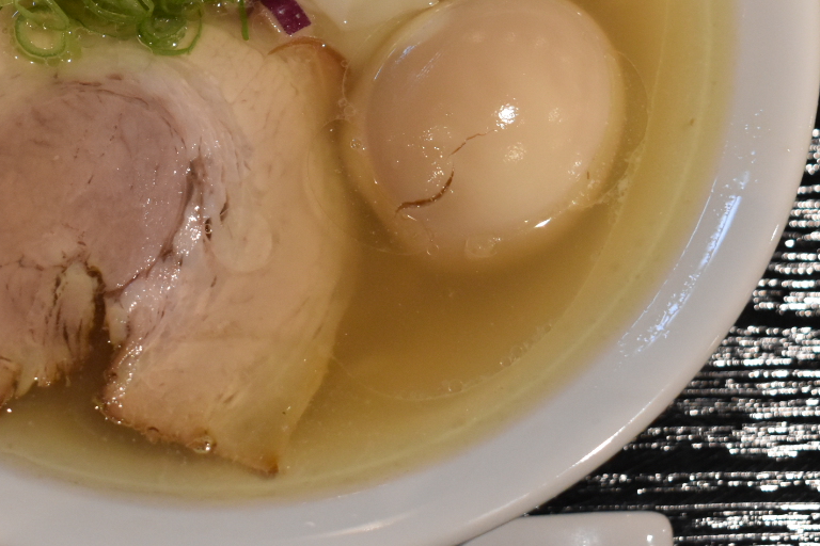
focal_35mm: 98
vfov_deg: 13.8
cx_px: 189
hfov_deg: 20.6
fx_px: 2233
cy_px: 37
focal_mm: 31
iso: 1800
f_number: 4.2
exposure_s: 1/60
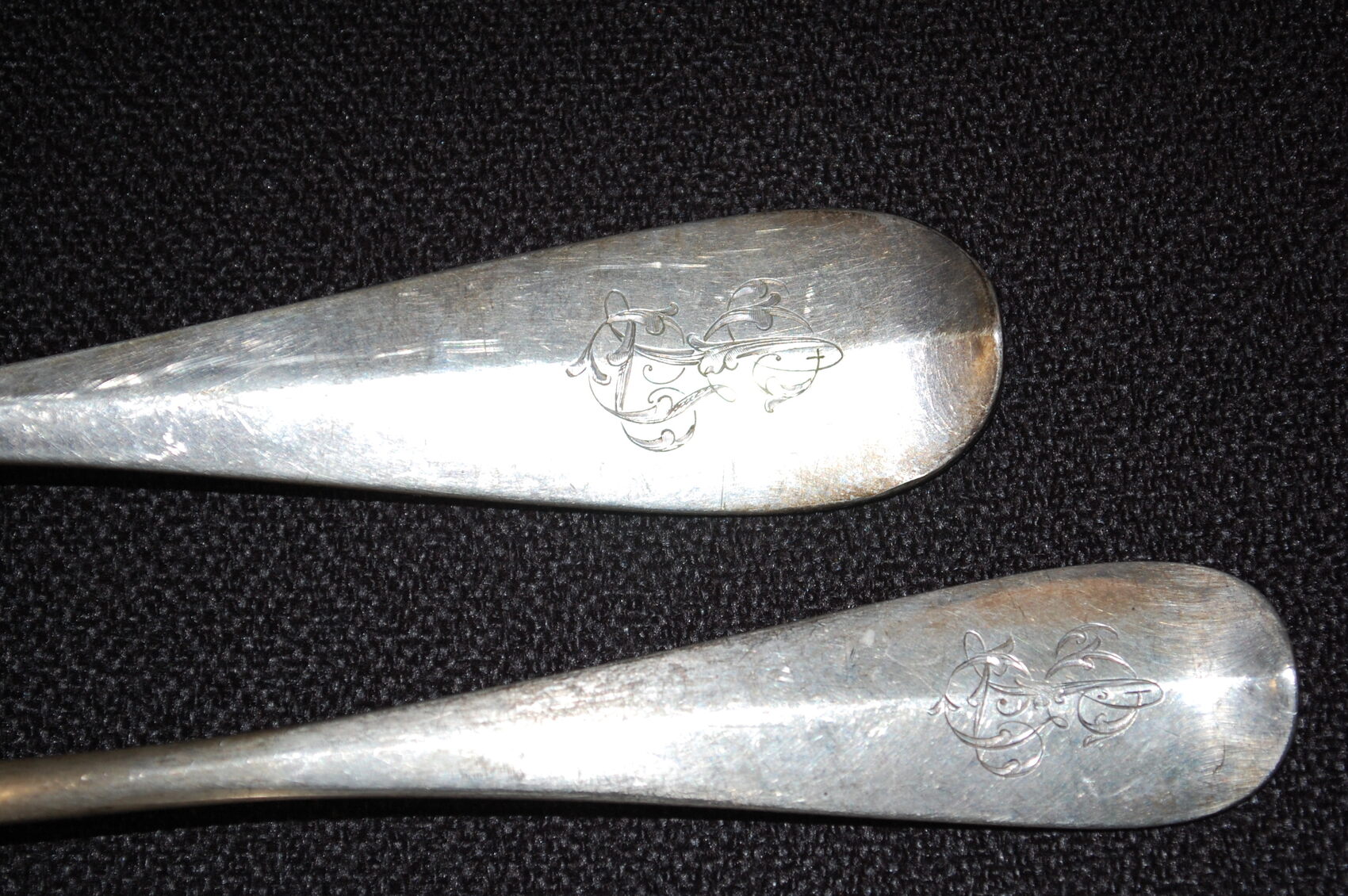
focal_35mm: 82
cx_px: 674
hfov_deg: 24.6
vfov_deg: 16.5
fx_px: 3086
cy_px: 448
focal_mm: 55
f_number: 5.6
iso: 400
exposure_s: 1/60
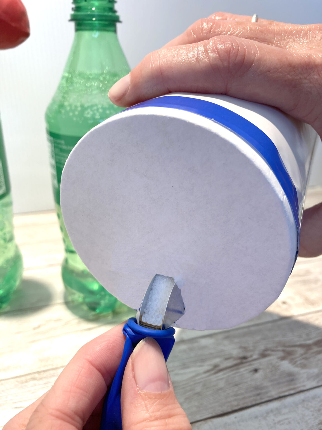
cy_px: 215
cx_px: 161
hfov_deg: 49.7
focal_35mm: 28
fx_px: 347
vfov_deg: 63.4
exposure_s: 1/120
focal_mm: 3.99
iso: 64
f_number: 1.8
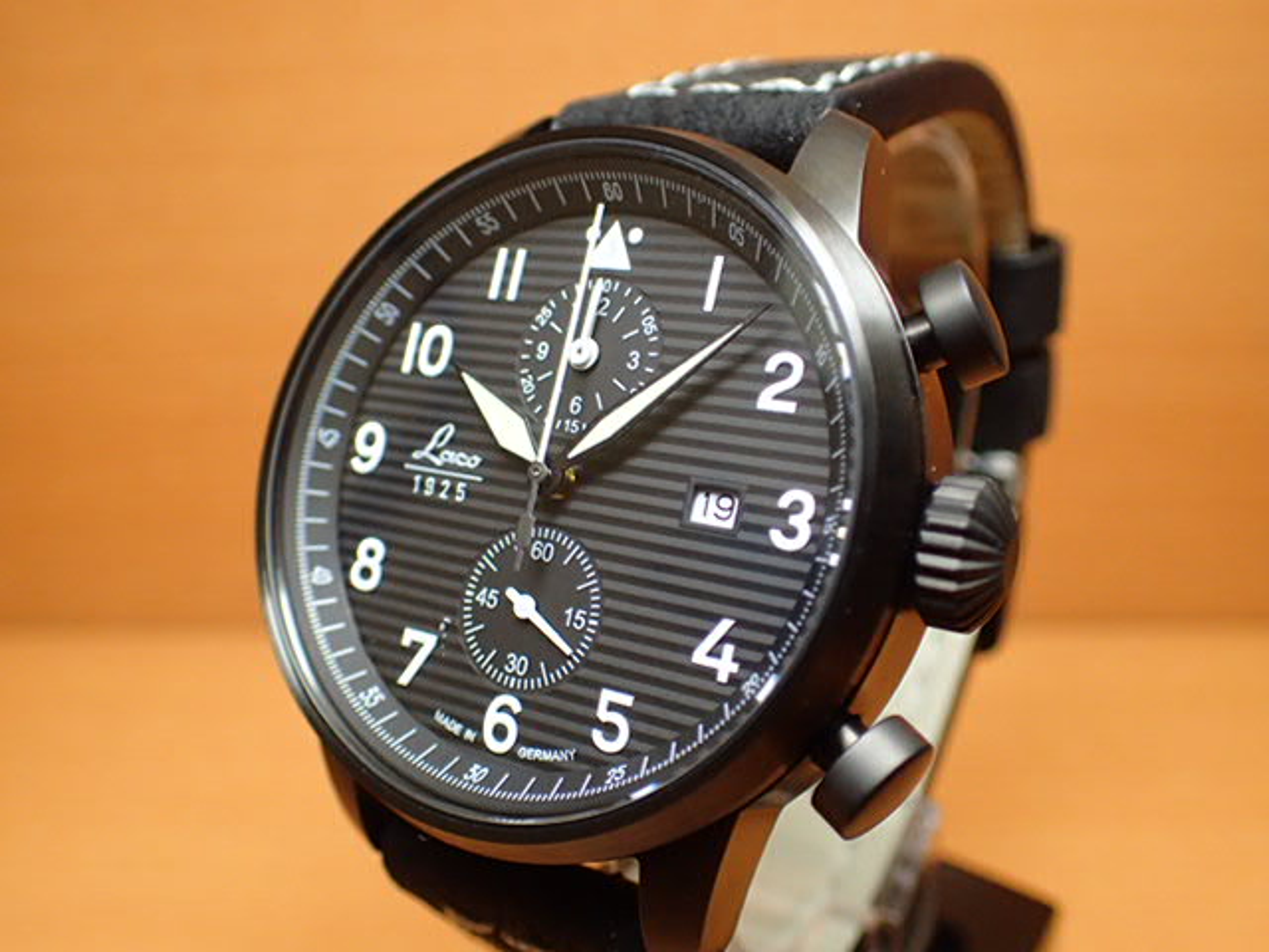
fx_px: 1173
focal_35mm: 32
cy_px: 476
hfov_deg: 56.8
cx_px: 634
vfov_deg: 44.2
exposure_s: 1/500
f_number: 2.4
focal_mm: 5.87
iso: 500
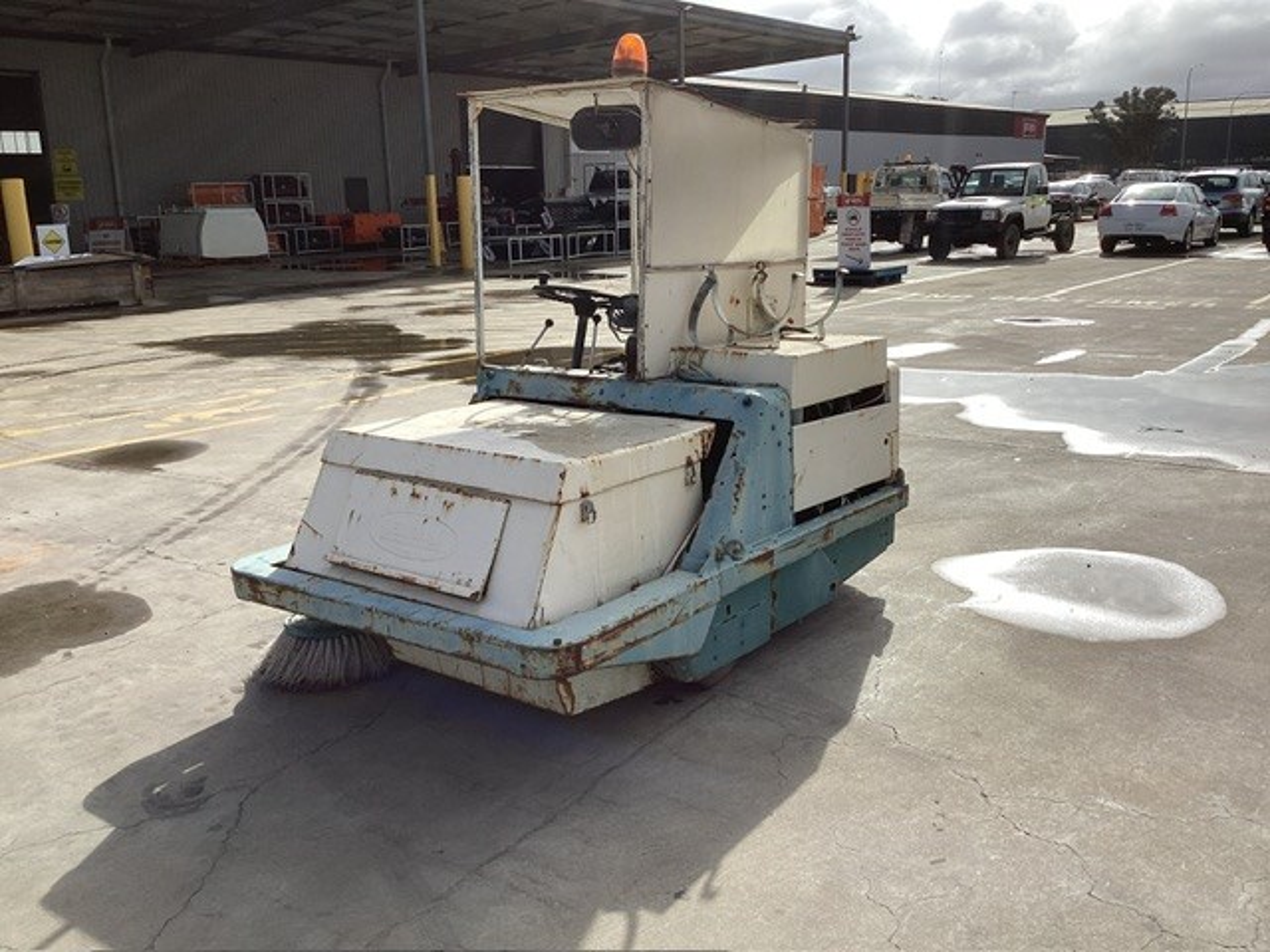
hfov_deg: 58.4
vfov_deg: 45.4
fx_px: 1137
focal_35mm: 31
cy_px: 476
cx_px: 635
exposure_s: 1/1894
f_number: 2.4
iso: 25
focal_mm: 3.3
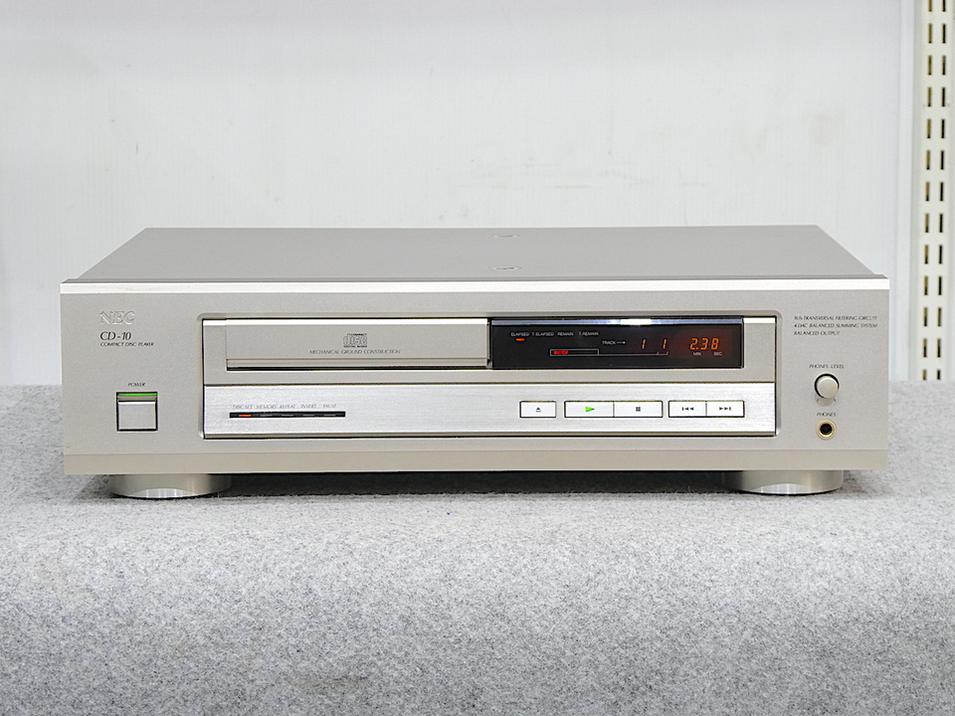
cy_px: 358
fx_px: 2924
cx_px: 478
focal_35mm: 106
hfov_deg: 18.5
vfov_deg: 14.0
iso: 200
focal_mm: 19
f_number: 5.1
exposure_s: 1/10
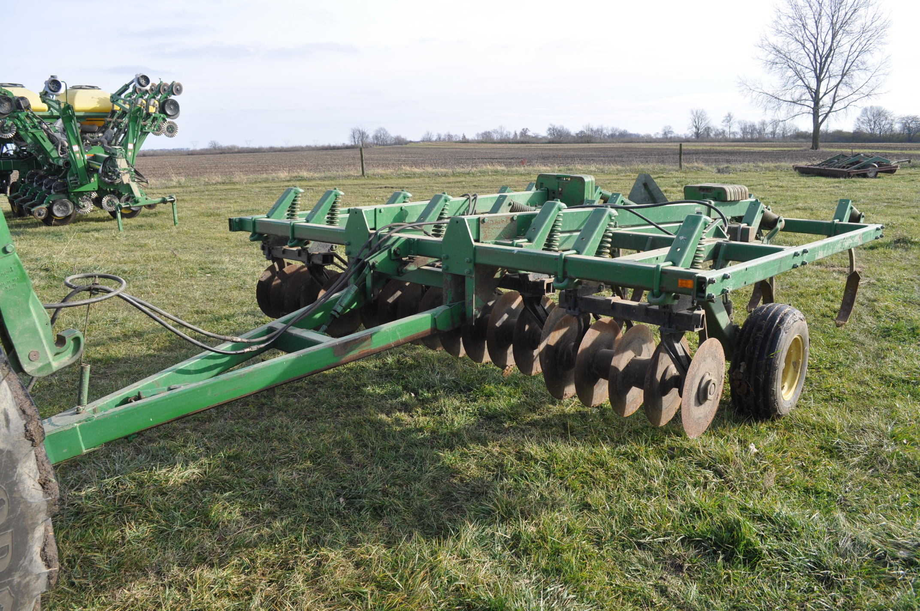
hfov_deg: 67.4
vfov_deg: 47.8
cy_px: 306
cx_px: 460
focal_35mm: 27
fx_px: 689
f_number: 7.1
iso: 200
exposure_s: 1/200
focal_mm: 18
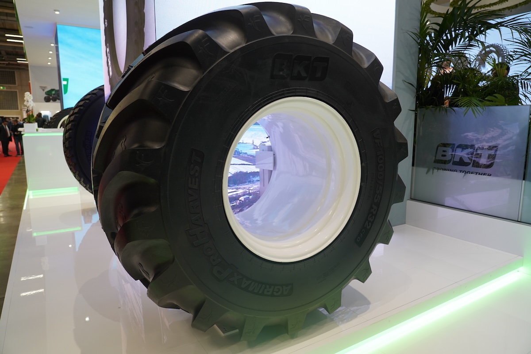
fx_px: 354
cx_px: 266
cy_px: 177
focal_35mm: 24
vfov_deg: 53.1
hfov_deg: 73.7
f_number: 4
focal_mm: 24
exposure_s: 1/160
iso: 800
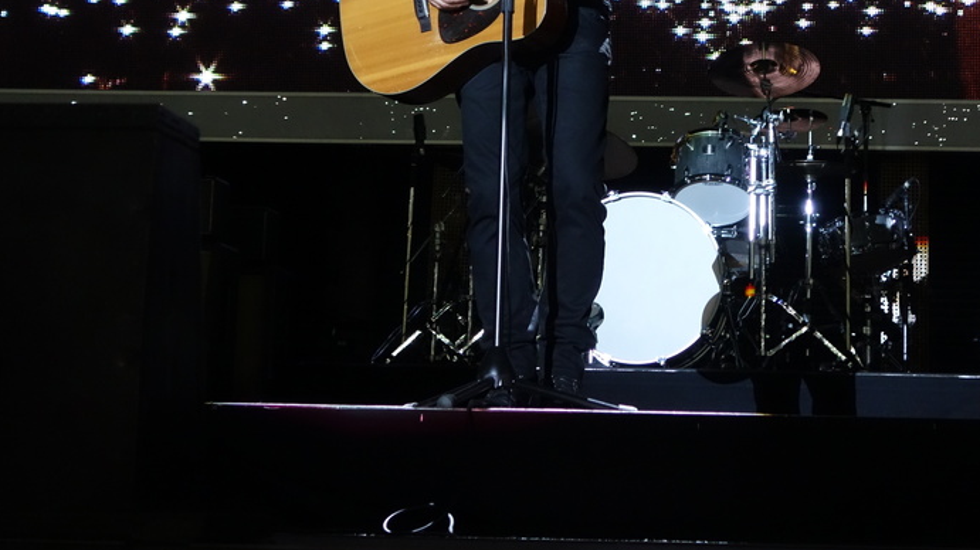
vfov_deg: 13.1
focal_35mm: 91
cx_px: 616
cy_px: 38
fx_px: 2364
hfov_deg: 23.4
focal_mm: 18.45
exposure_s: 1/25
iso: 800
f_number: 3.2
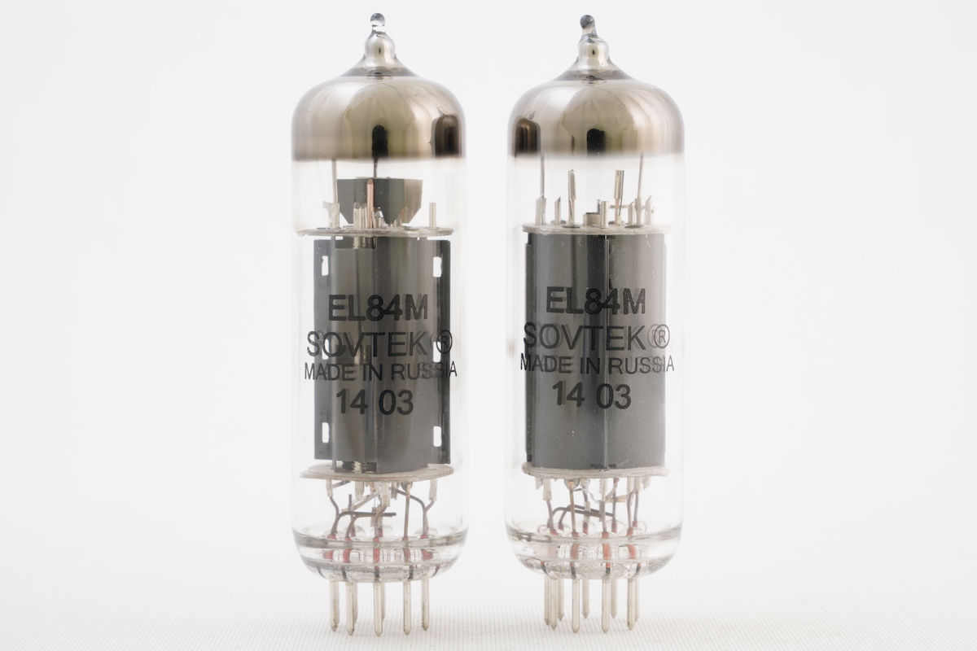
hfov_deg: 19.5
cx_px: 488
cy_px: 326
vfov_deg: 13.0
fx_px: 2849
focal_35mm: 105
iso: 100
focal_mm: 105
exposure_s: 4
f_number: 22
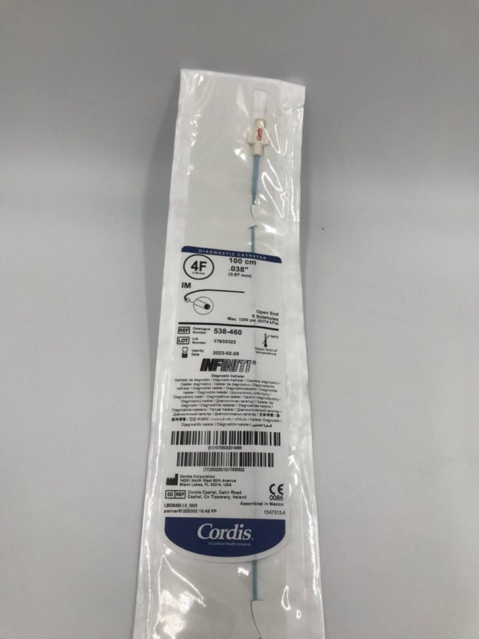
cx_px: 240
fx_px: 517
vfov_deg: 63.4
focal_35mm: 28
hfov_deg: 49.7
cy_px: 320
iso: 20
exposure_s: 1/210
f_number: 1.8
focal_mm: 3.99
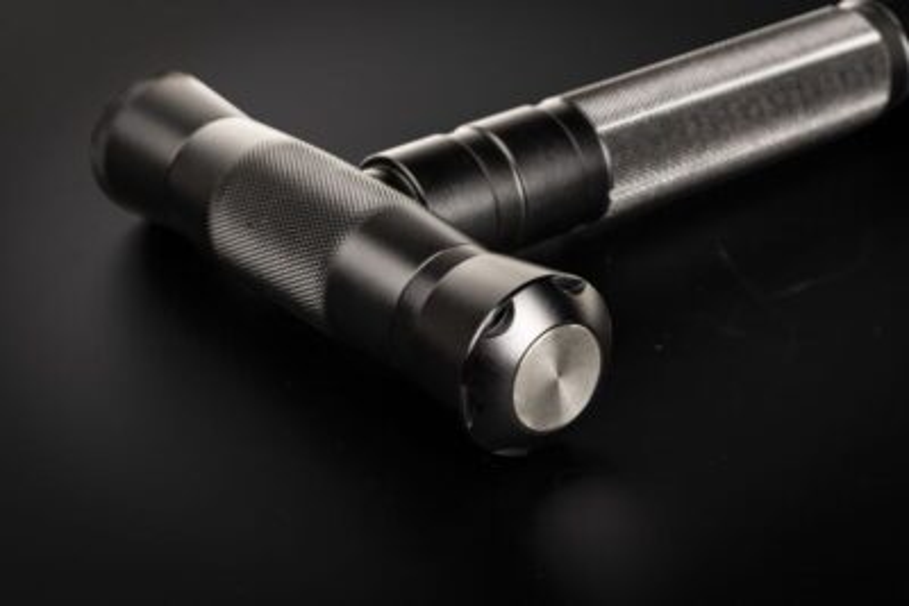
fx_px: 1894
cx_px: 454
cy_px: 303
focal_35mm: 75
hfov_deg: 27.0
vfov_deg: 18.2
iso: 100
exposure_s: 1/125
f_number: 10
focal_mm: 50
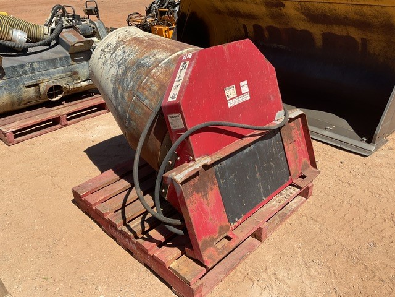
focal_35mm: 29
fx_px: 331
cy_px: 148
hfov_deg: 61.7
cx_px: 198
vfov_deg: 48.2
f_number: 1.8
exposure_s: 1/2227
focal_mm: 3
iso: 16
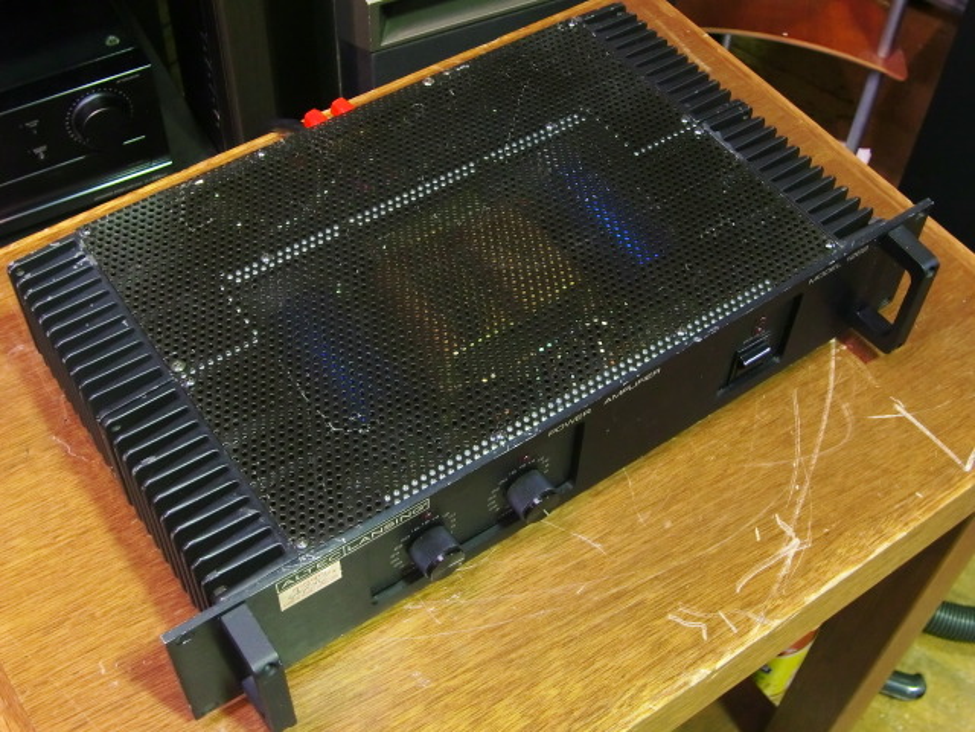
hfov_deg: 41.2
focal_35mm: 46
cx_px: 488
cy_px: 366
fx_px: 1296
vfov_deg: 31.5
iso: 400
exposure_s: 1/20
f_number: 3.3
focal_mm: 8.2
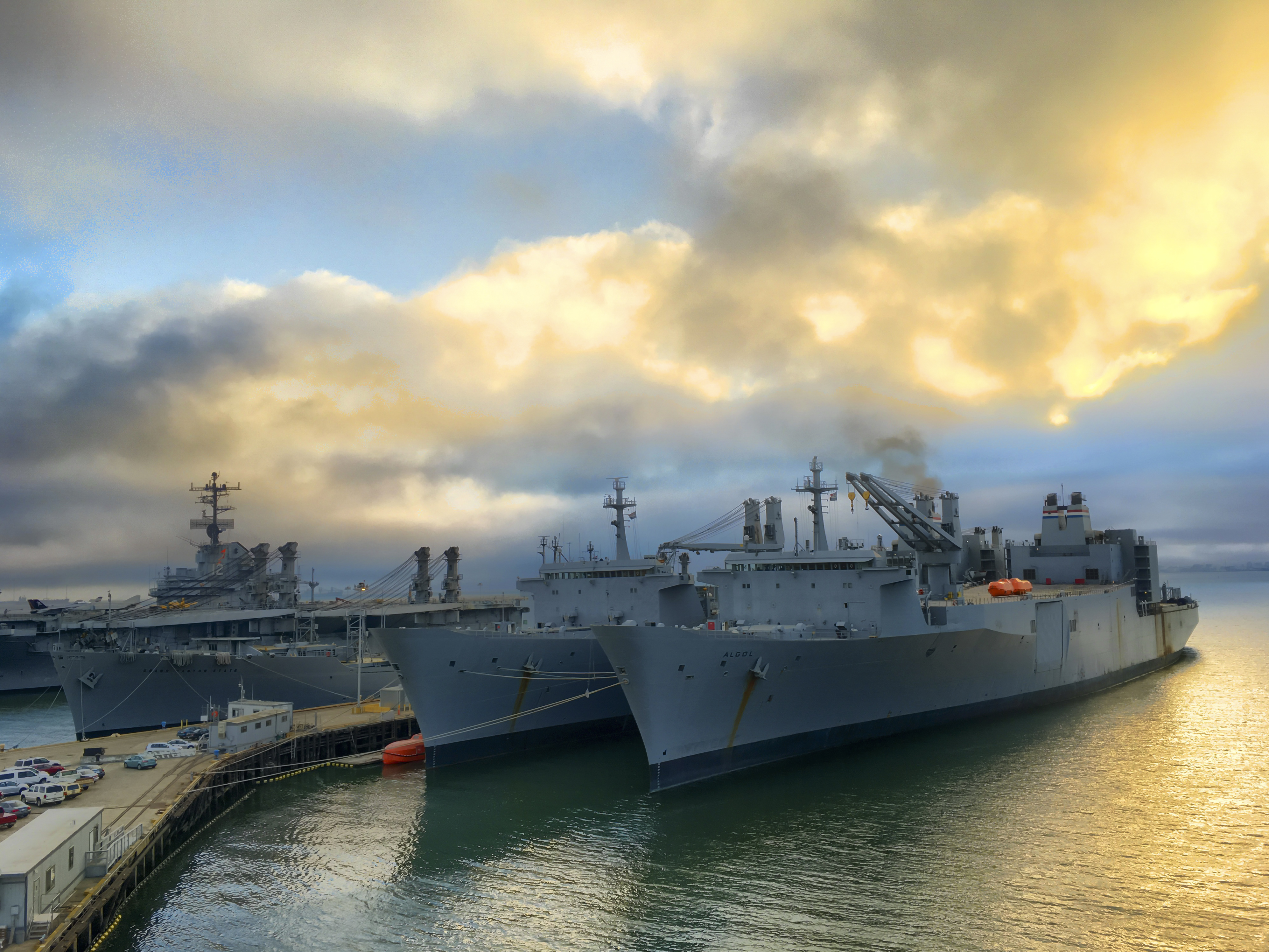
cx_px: 634
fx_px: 1063
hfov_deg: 61.7
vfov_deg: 48.2
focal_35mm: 29
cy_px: 476
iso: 32
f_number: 2.2
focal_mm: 4.15
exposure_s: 1/230
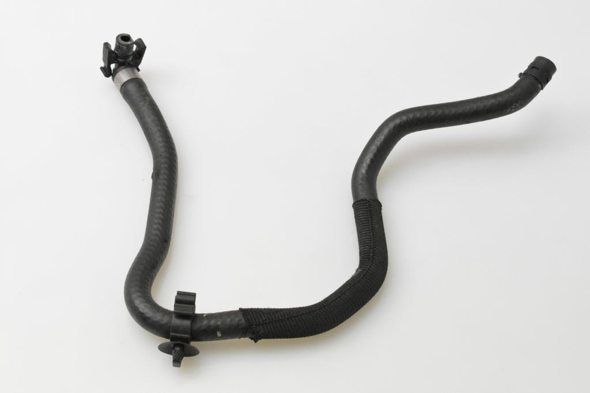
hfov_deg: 29.3
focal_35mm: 69
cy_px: 196
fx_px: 1130
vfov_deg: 19.7
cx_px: 295
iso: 6400
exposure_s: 1/320
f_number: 9
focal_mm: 46
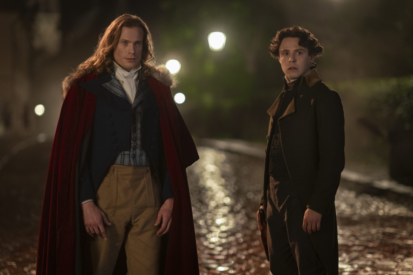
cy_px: 139
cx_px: 204
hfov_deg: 23.6
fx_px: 987
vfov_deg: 15.9
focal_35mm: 86
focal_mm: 85
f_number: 1.6
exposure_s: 1/160
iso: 4000
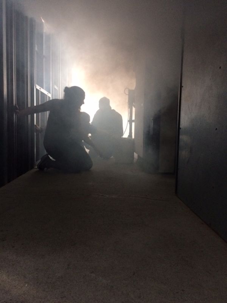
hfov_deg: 48.2
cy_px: 152
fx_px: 254
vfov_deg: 61.7
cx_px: 114
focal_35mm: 29
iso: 250
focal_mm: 4.15
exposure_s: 1/17
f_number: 2.2
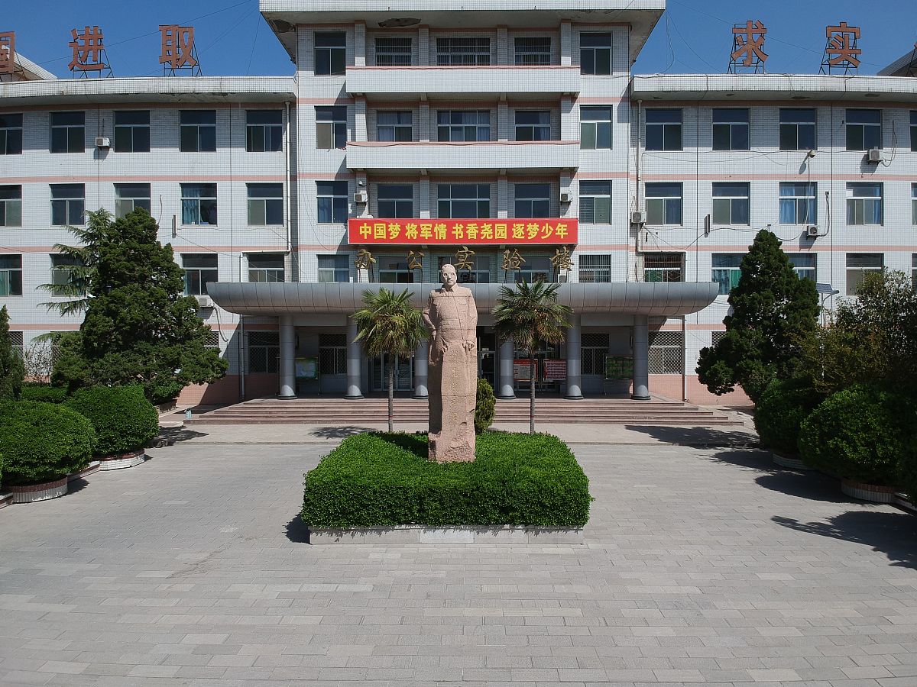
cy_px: 344
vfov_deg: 54.9
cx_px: 458
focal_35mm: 25
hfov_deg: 69.4
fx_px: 662
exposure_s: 1/1600
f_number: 2.6
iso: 101
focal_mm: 4.49
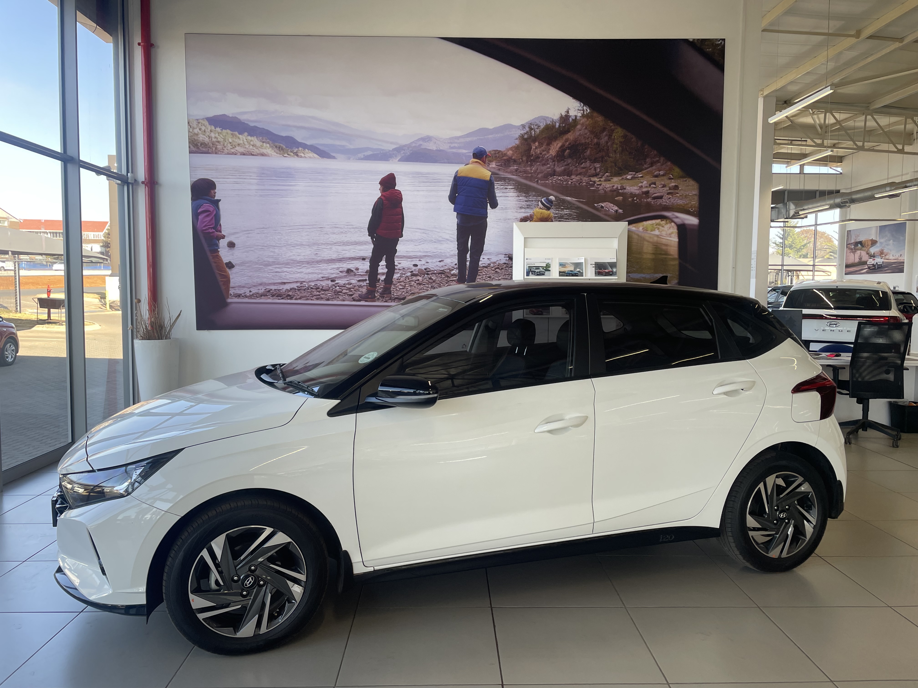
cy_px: 344
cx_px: 459
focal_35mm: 26
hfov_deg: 67.3
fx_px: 690
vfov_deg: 53.1
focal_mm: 4.2
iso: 32
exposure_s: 1/215
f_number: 1.6
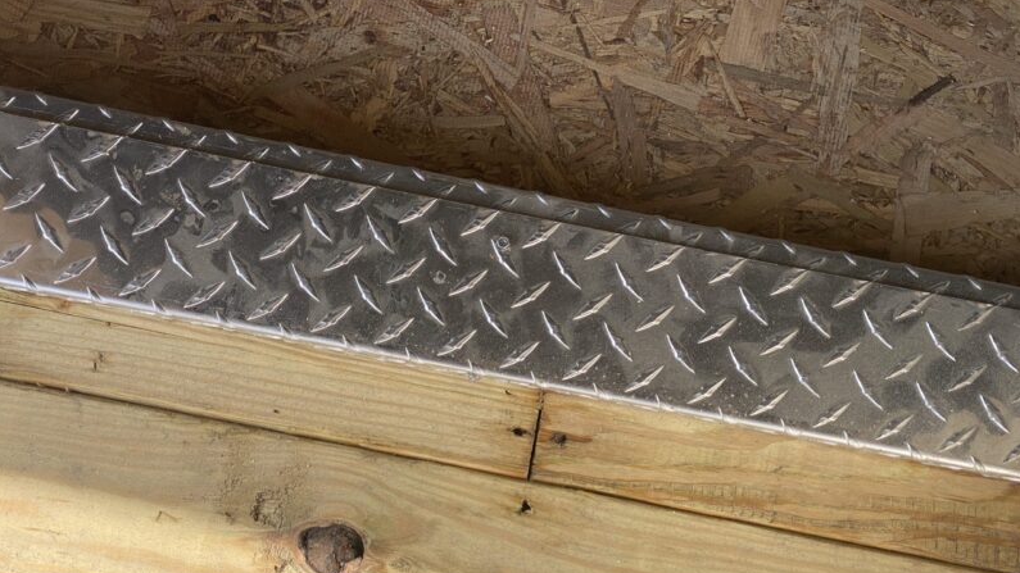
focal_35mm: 57
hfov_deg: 36.6
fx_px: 1541
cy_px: 337
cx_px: 511
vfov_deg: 21.1
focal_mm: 6
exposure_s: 1/424
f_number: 2
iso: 20
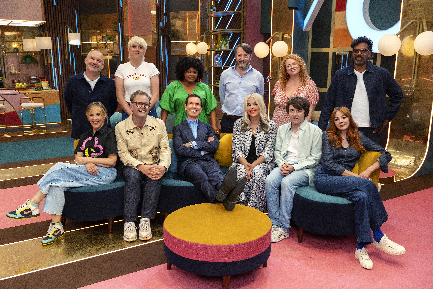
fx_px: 403
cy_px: 144
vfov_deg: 39.4
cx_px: 216
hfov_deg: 56.5
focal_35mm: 34
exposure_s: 1/125
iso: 800
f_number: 8
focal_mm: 33.5
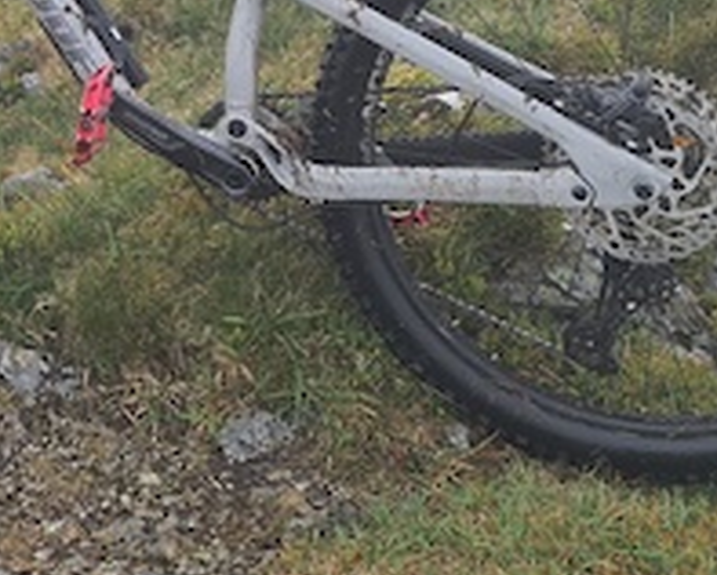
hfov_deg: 17.5
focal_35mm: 103
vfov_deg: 14.3
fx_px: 2188
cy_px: -197
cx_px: -200
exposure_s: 1/468
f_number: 1.8
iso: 50
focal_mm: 5.4
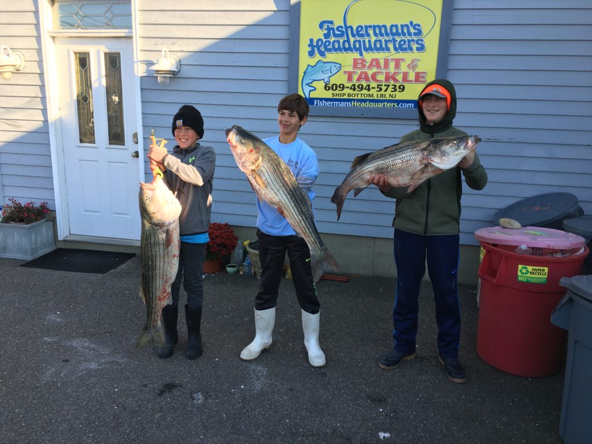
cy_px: 222
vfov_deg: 48.2
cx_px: 296
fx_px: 496
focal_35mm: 29
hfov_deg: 61.7
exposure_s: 1/278
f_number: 2.2
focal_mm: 4.15
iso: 25
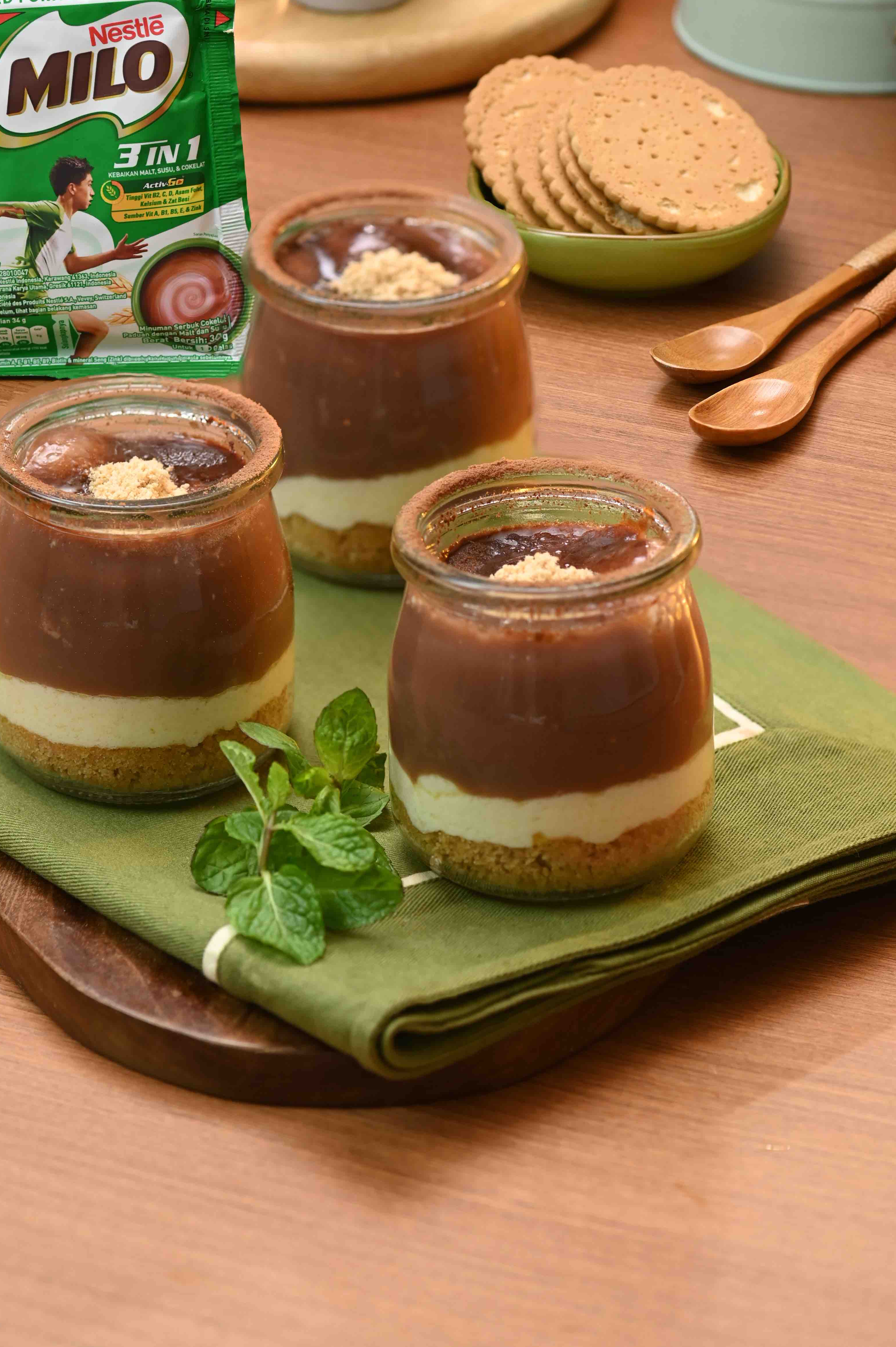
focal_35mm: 136
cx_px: 346
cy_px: 538
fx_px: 5083
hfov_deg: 10.1
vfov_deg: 15.1
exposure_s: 1/100
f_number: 6.3
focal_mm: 105
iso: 1000
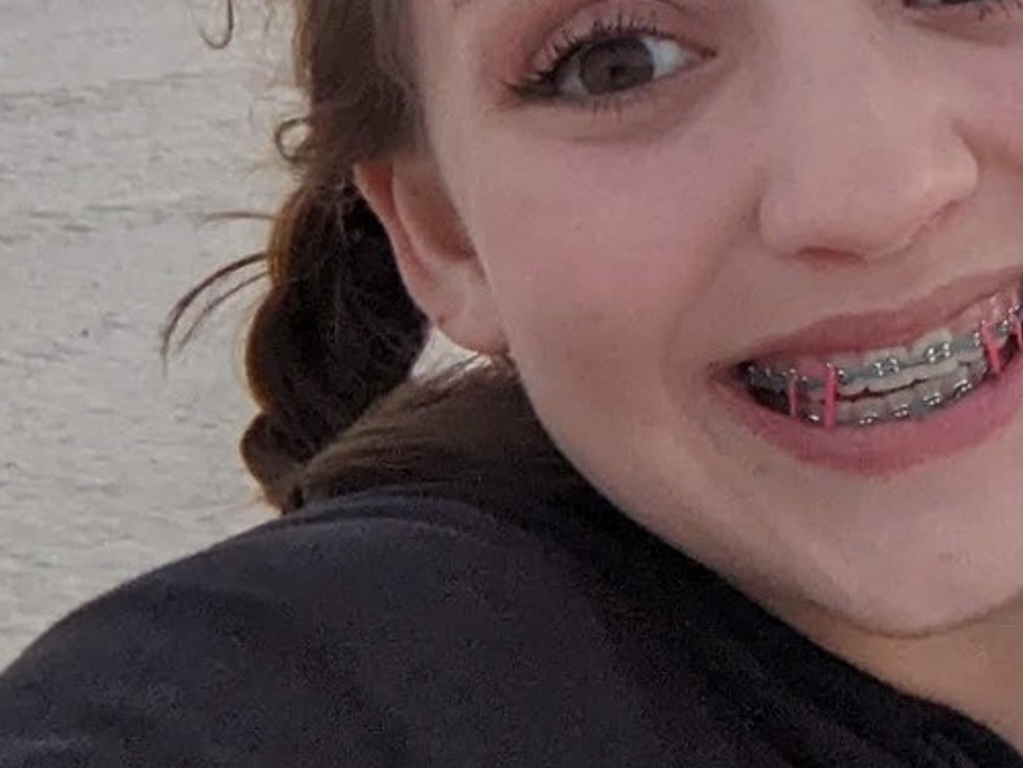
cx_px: 1570
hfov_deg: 18.6
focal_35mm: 92
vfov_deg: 15.5
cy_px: -131
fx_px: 2720
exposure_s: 1/120
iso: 56
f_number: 2
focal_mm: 2.51
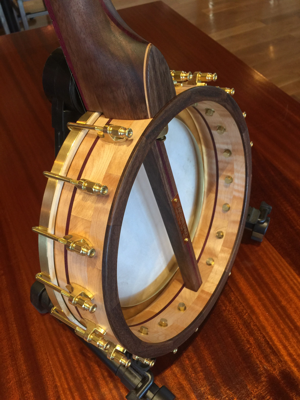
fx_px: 335
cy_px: 200
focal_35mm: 29
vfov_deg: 61.7
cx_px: 150
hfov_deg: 48.2
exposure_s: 1/30
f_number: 2.2
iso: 50
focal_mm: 4.15
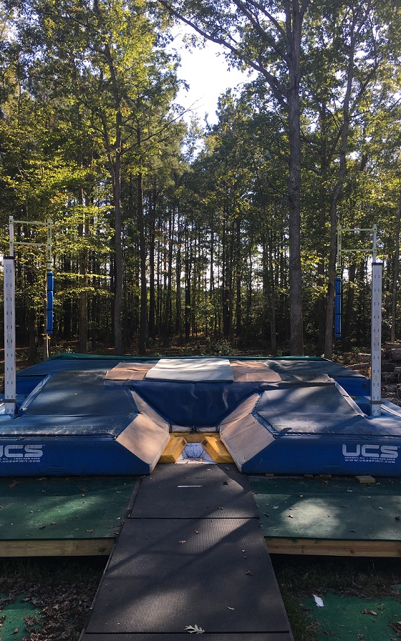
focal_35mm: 31
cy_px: 320
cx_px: 211
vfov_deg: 61.2
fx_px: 542
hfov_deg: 40.6
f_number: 2.2
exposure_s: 1/353
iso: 25
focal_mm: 4.15
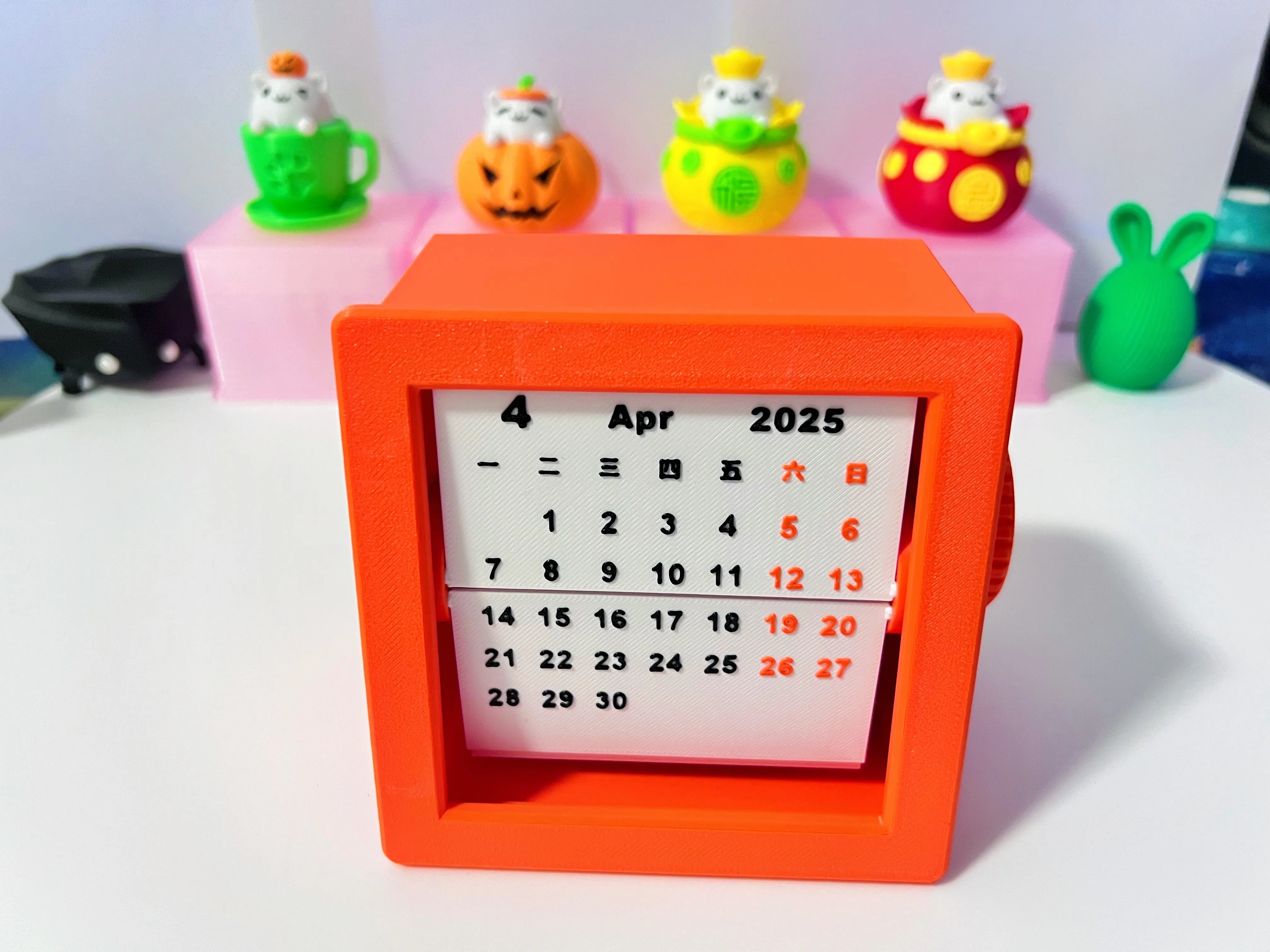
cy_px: 476
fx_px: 954
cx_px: 635
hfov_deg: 67.3
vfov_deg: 53.1
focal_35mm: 26
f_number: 1.5
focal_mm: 5.7
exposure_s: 1/60
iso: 500
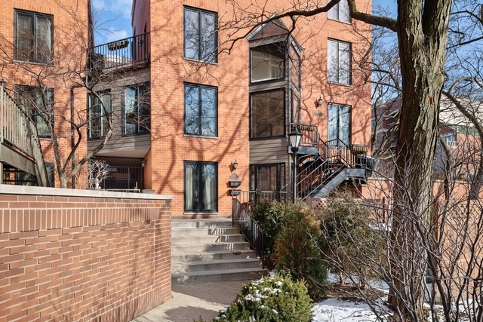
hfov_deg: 73.7
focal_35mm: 24
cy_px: 161
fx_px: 322
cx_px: 242
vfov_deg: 53.2
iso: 200
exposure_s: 1/40
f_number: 11
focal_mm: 24
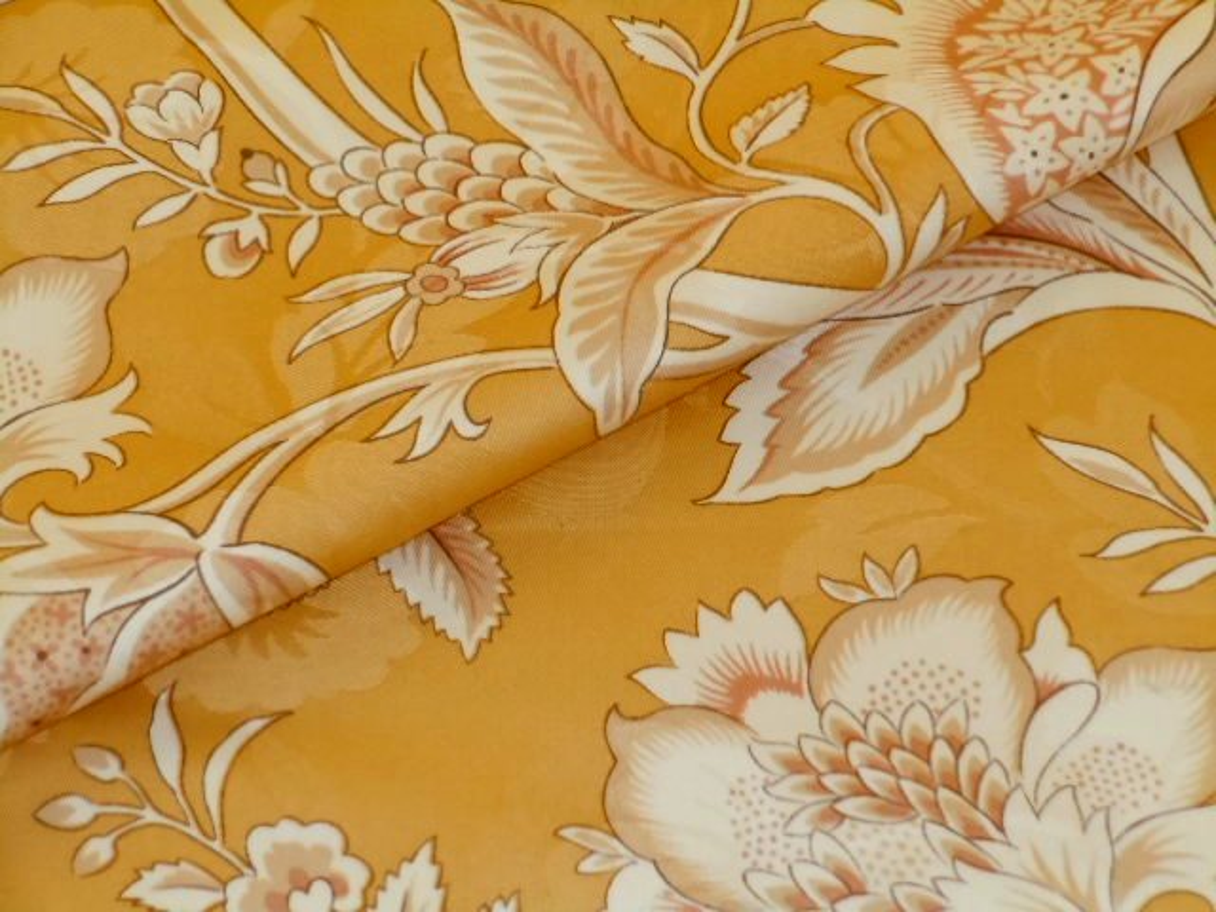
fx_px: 3583
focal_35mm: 102
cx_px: 608
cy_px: 456
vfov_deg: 14.5
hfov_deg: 19.3
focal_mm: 18.3
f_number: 5.4
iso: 640
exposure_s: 1/100
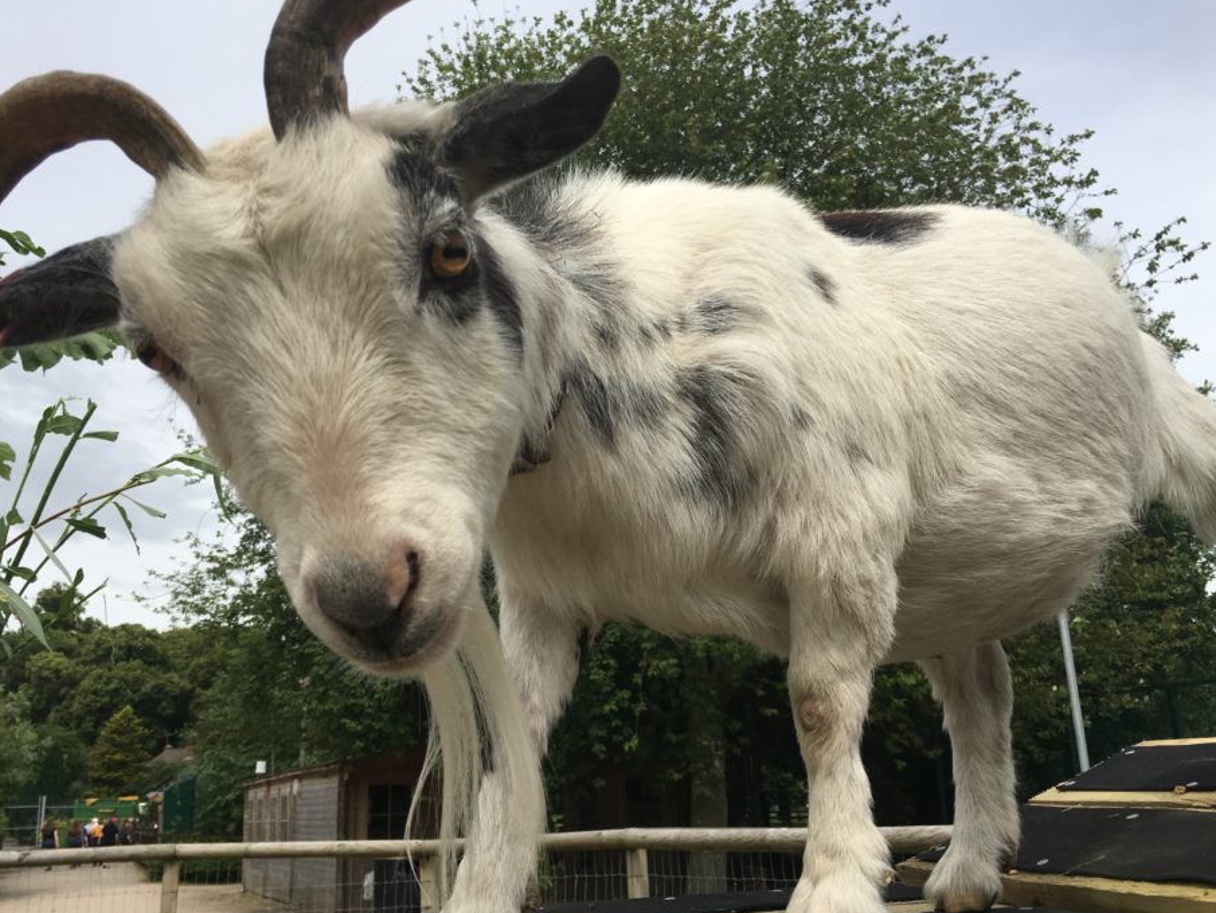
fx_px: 1159
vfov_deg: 42.9
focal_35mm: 33
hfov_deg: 55.3
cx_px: 578
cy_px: 502
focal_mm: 4.15
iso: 25
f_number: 2.2
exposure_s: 1/2262
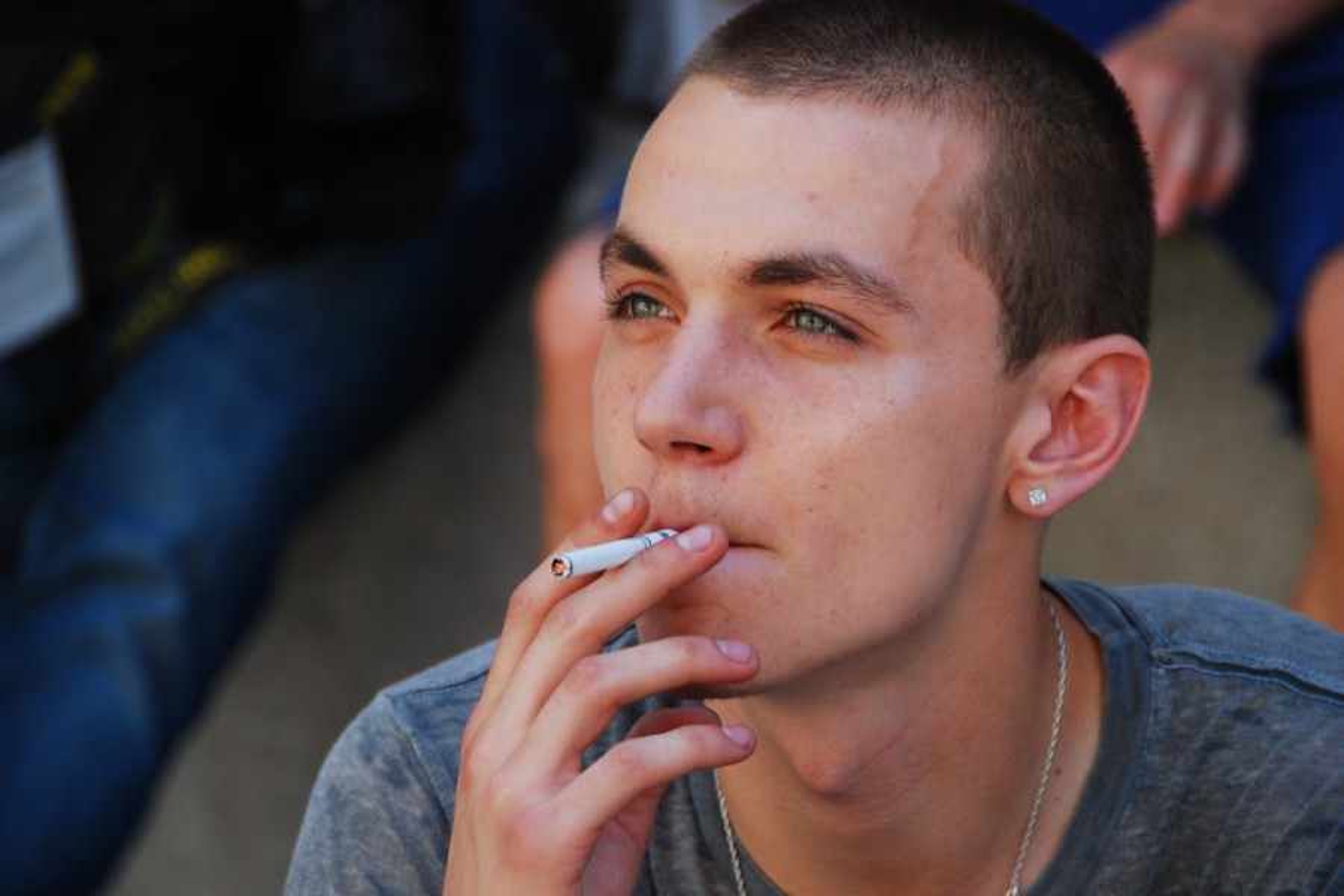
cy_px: 448
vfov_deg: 4.6
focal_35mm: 300
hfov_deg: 6.9
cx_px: 672
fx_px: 11199
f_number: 5.6
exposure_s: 1/250
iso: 400
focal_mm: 200
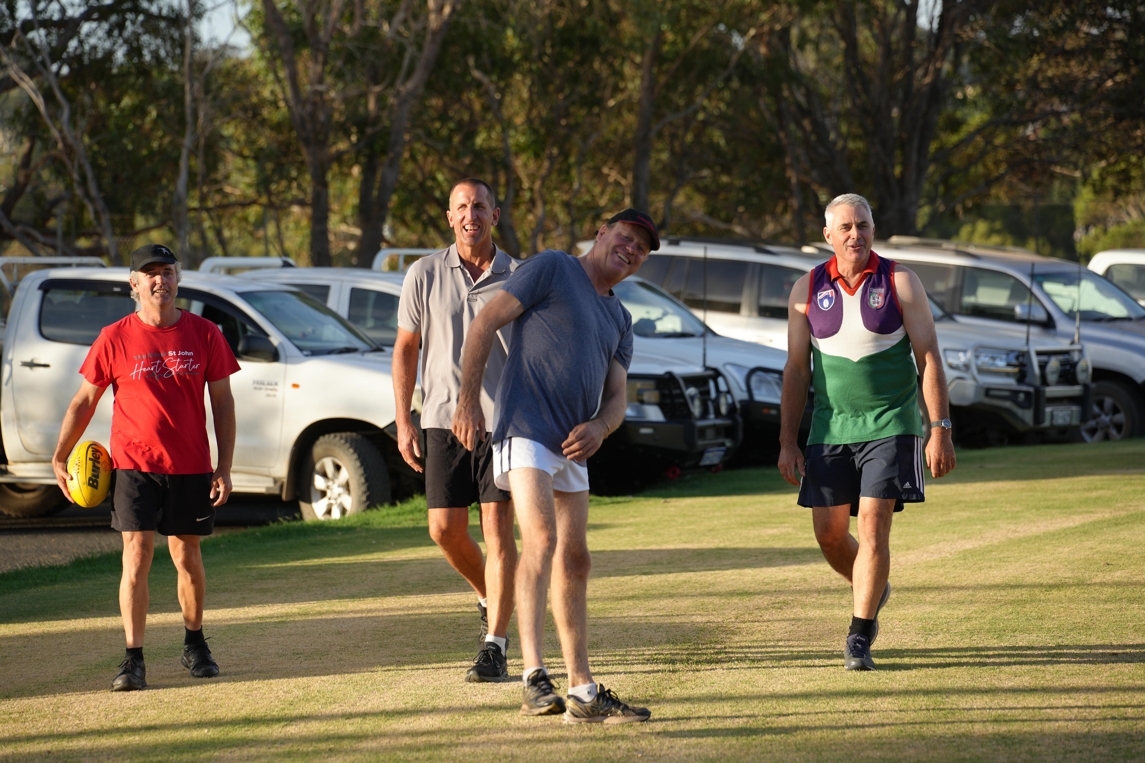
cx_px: 572
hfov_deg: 13.7
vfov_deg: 9.1
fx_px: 4770
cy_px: 382
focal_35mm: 150
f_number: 4.5
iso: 100
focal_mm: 150
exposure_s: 1/400
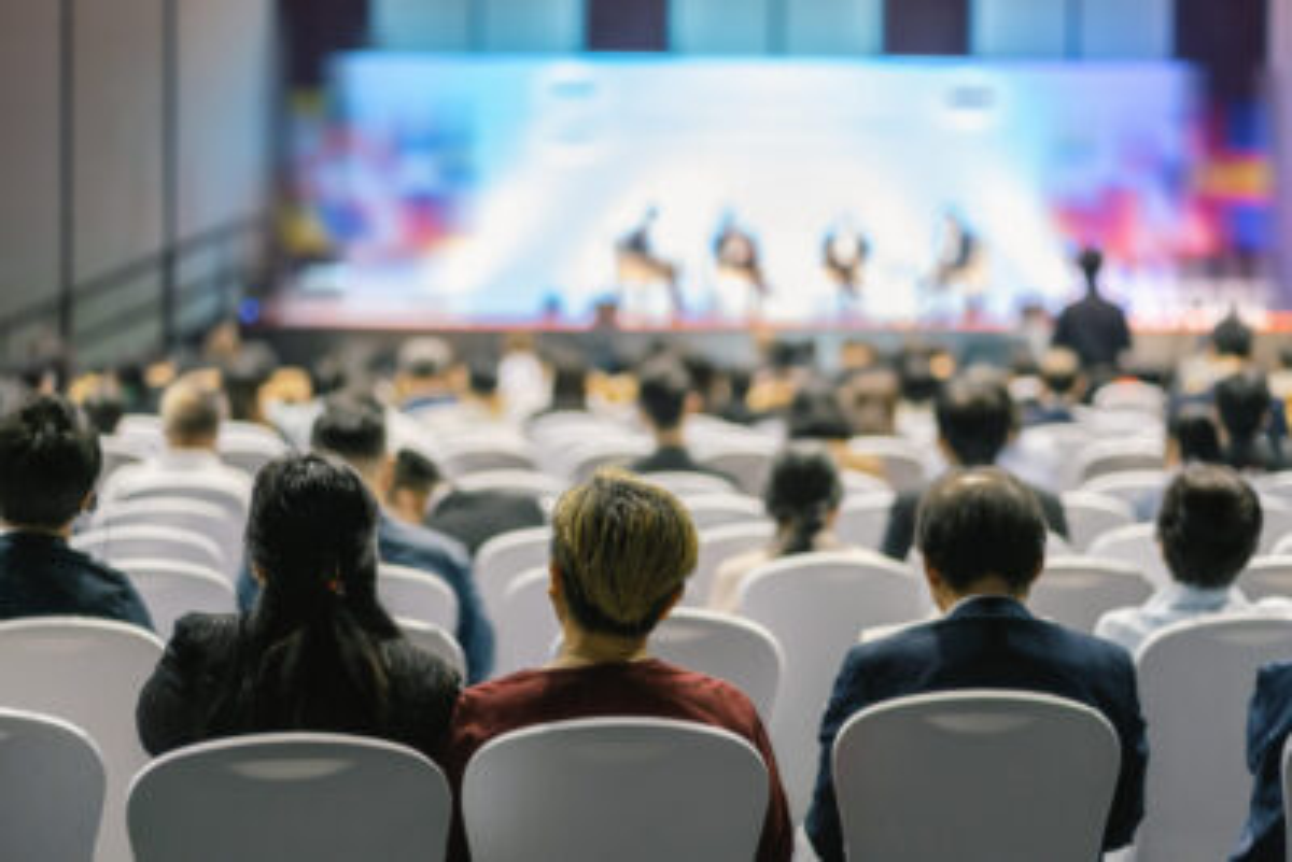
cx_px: 646
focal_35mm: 85
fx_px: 3051
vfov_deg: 16.1
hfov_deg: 23.9
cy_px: 431
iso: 1600
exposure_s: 1/125
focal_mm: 85
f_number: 2
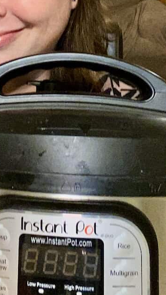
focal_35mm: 66
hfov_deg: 18.0
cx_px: 16
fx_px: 516
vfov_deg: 30.4
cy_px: 26
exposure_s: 1/30
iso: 320
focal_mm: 2.7
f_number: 2.2
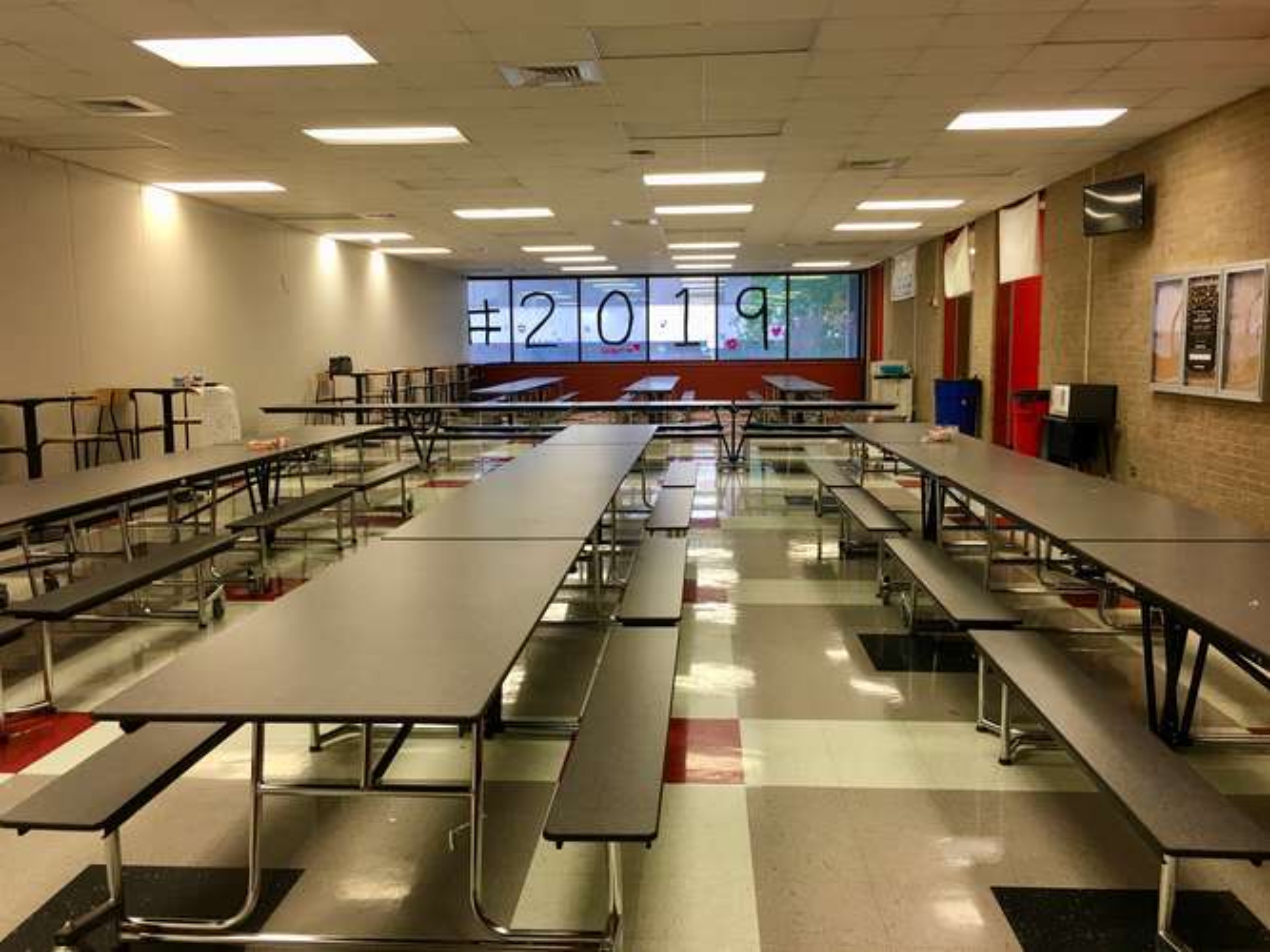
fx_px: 1064
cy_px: 476
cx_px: 635
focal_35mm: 29
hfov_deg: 61.7
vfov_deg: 48.2
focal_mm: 4.15
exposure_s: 1/15
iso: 25
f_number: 2.2
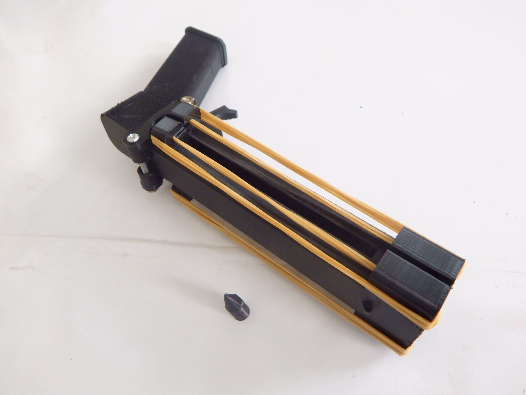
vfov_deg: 61.1
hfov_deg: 76.4
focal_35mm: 22
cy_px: 198
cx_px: 263
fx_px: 334
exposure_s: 1/30
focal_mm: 4
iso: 250
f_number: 3
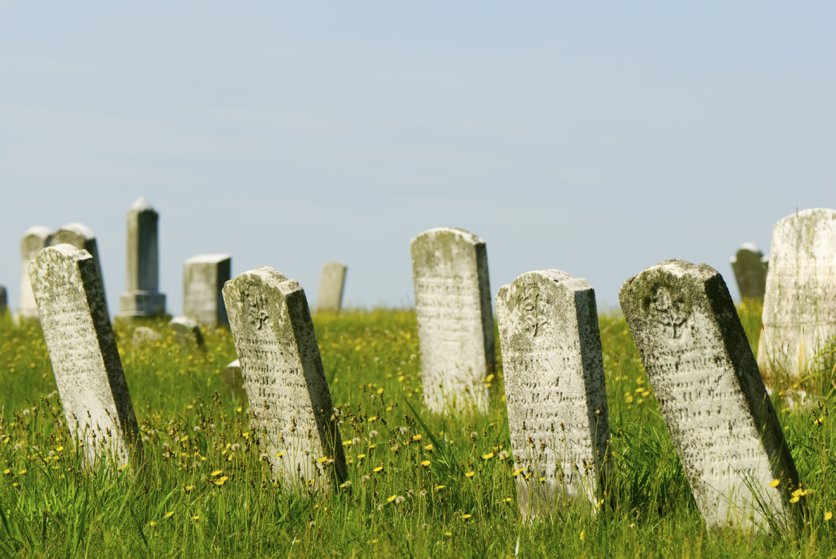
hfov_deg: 13.0
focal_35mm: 158
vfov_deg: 8.7
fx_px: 3661
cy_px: 280
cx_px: 418
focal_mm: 105
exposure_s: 1/250
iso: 100
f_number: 7.1
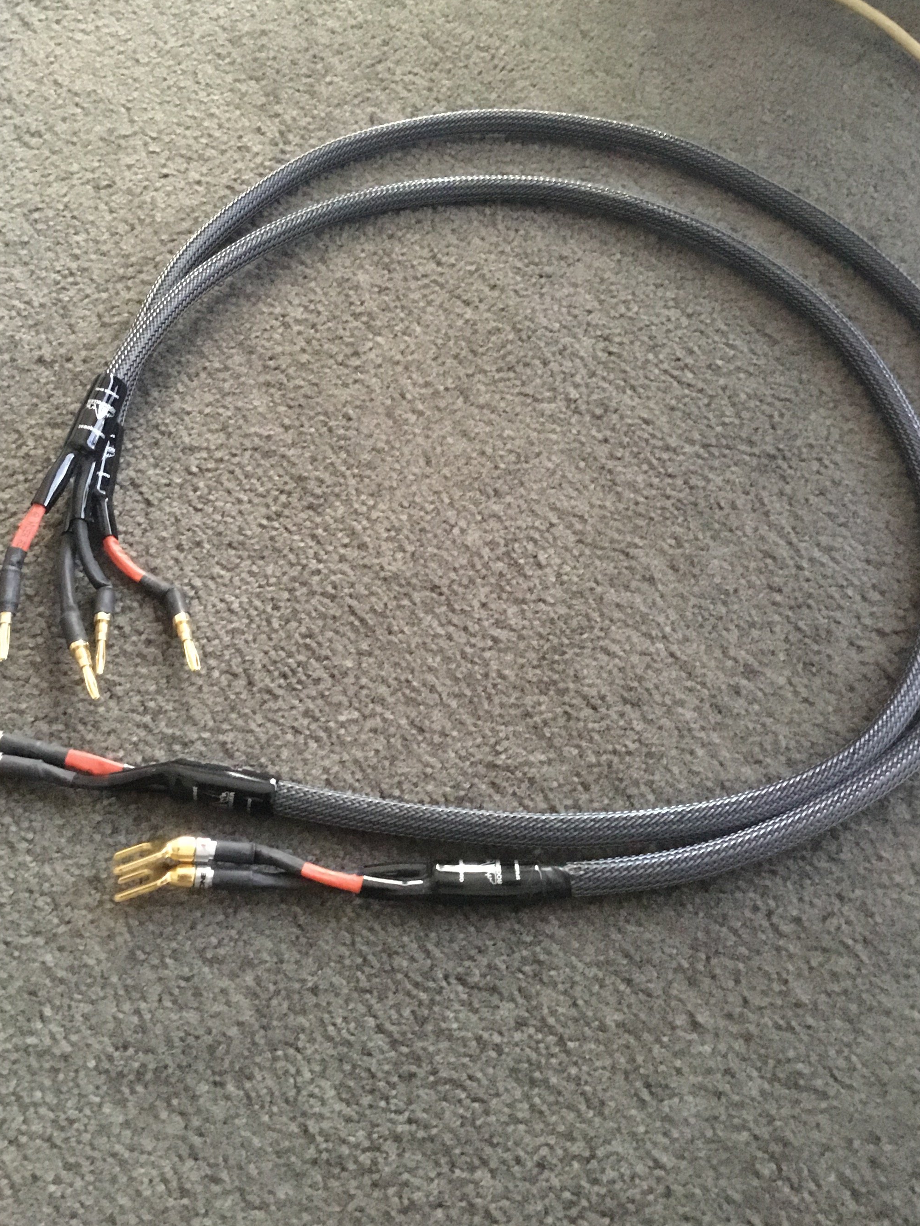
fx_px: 1347
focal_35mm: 38
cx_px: 456
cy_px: 522
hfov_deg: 37.7
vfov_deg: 48.8
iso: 400
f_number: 2.4
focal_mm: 3.3
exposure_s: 1/17
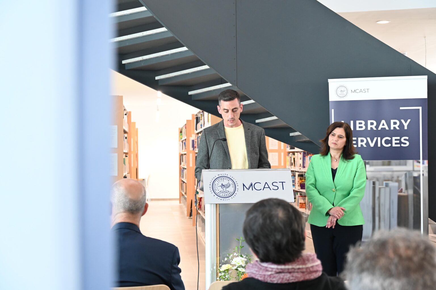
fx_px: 750
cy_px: 145
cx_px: 218
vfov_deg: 21.9
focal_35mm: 62
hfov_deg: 32.4
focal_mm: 62
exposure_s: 1/125
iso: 3200
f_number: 6
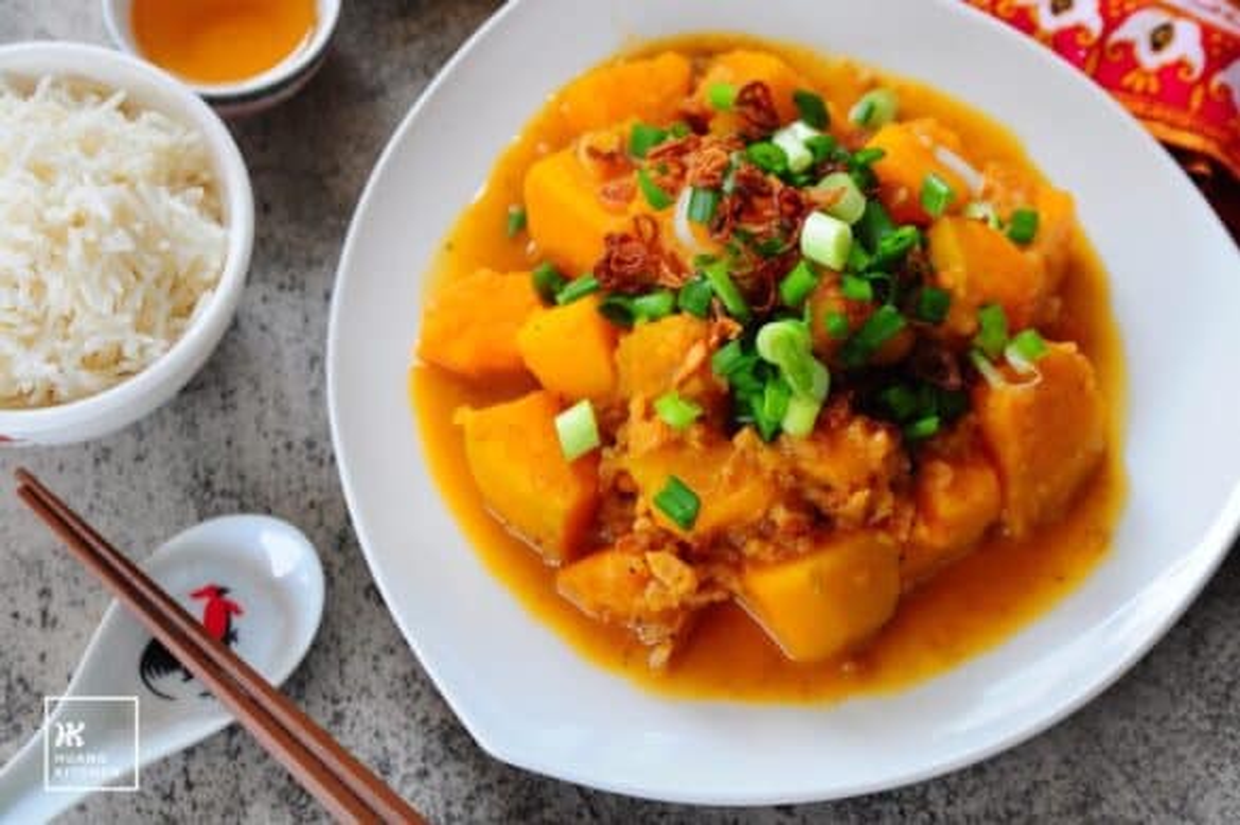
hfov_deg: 27.0
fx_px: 2581
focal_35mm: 75
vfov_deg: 18.2
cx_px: 620
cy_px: 412
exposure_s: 1/350
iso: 800
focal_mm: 50
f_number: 4.8
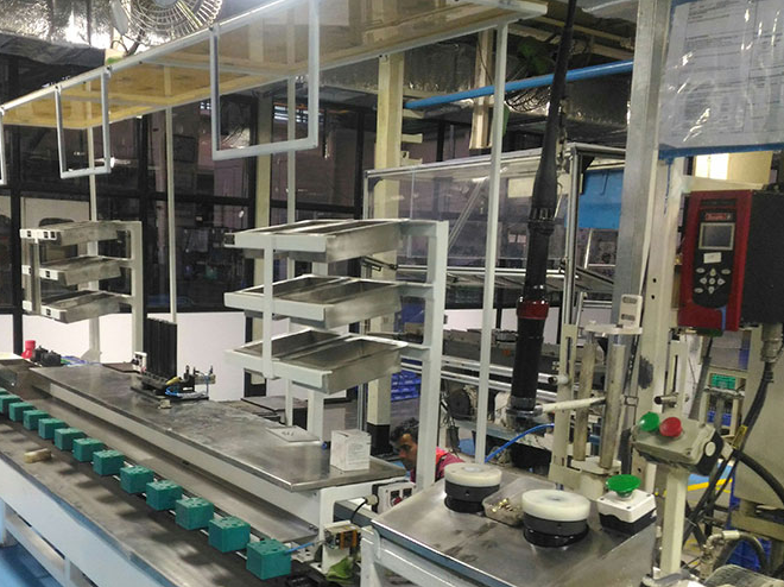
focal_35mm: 39
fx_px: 883
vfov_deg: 36.6
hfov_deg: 47.5
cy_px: 365
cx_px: 302
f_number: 2.2
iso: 32
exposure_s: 1/126
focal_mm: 4.15
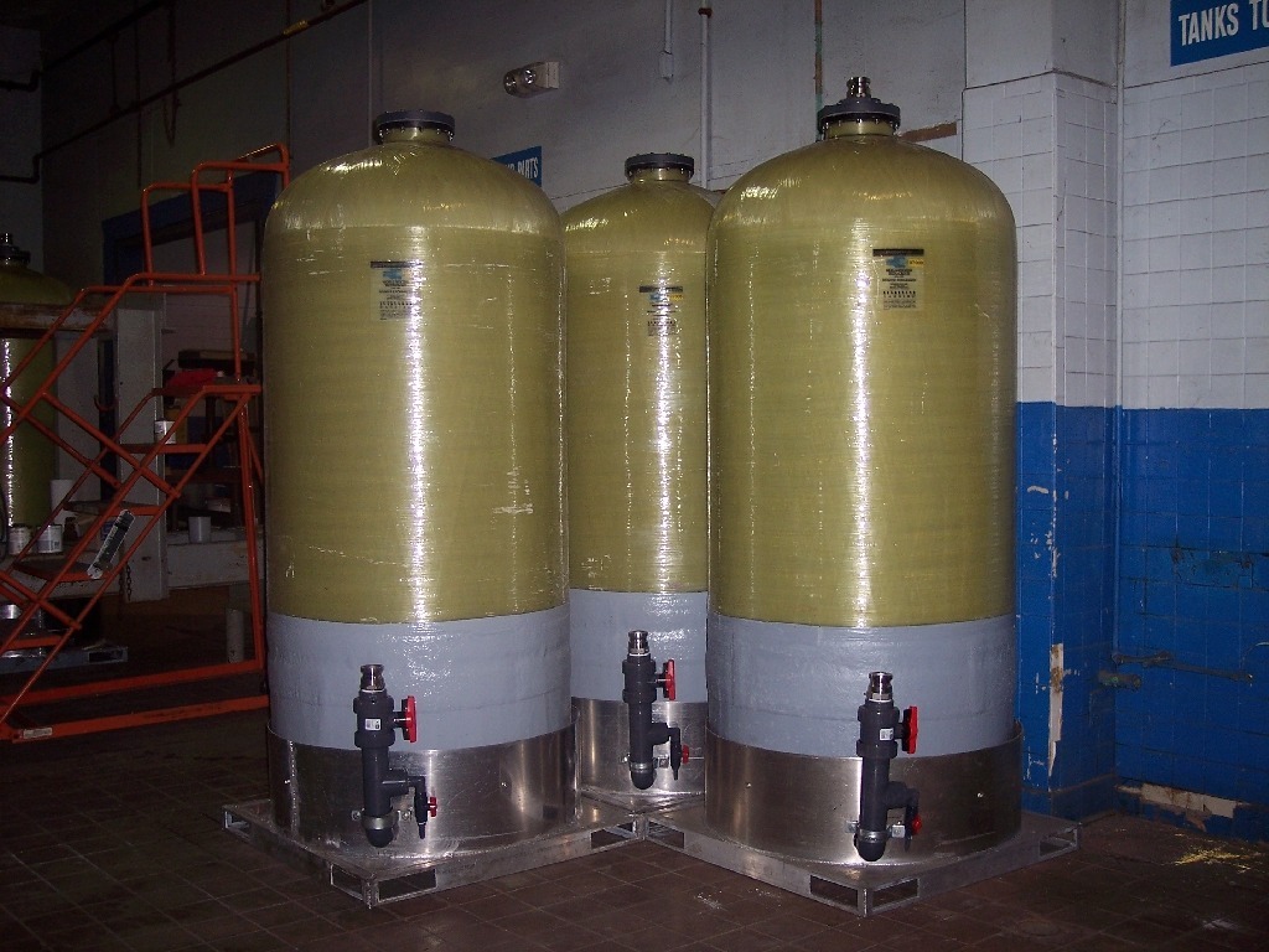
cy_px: 476
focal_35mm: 39
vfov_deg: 36.8
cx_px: 634
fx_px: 1430
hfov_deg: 47.9
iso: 100
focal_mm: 8
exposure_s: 1/60
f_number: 2.8
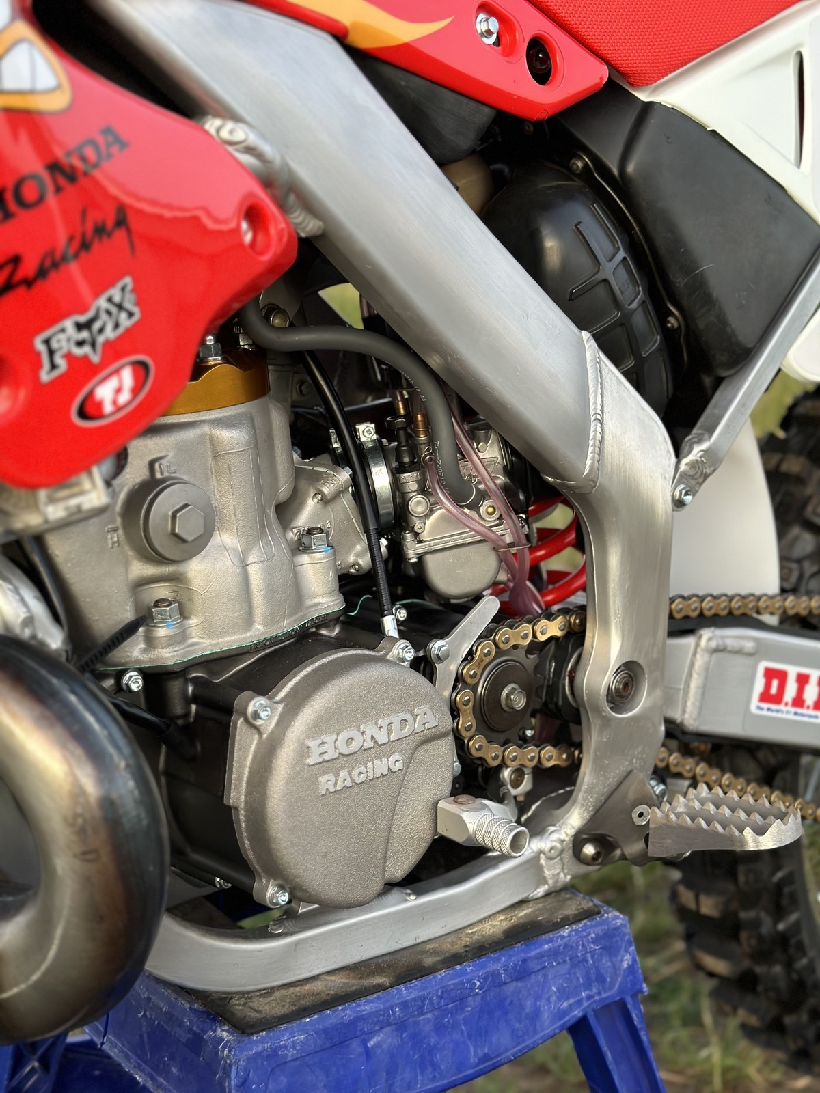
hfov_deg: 30.3
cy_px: 546
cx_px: 410
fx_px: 1516
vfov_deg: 39.7
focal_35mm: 48
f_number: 1.78
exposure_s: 1/51
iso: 200
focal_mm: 6.86
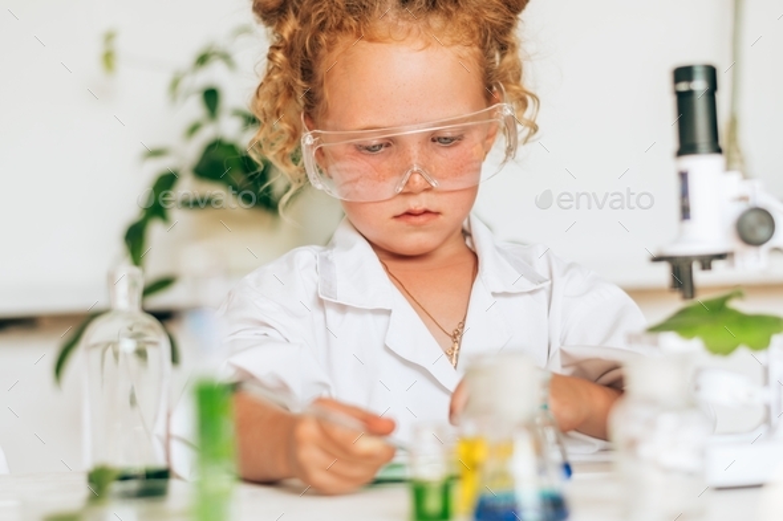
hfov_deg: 27.0
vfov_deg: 18.2
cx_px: 392
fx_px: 1631
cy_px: 260
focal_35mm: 75
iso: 100
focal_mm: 50
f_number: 2.2
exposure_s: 1/400
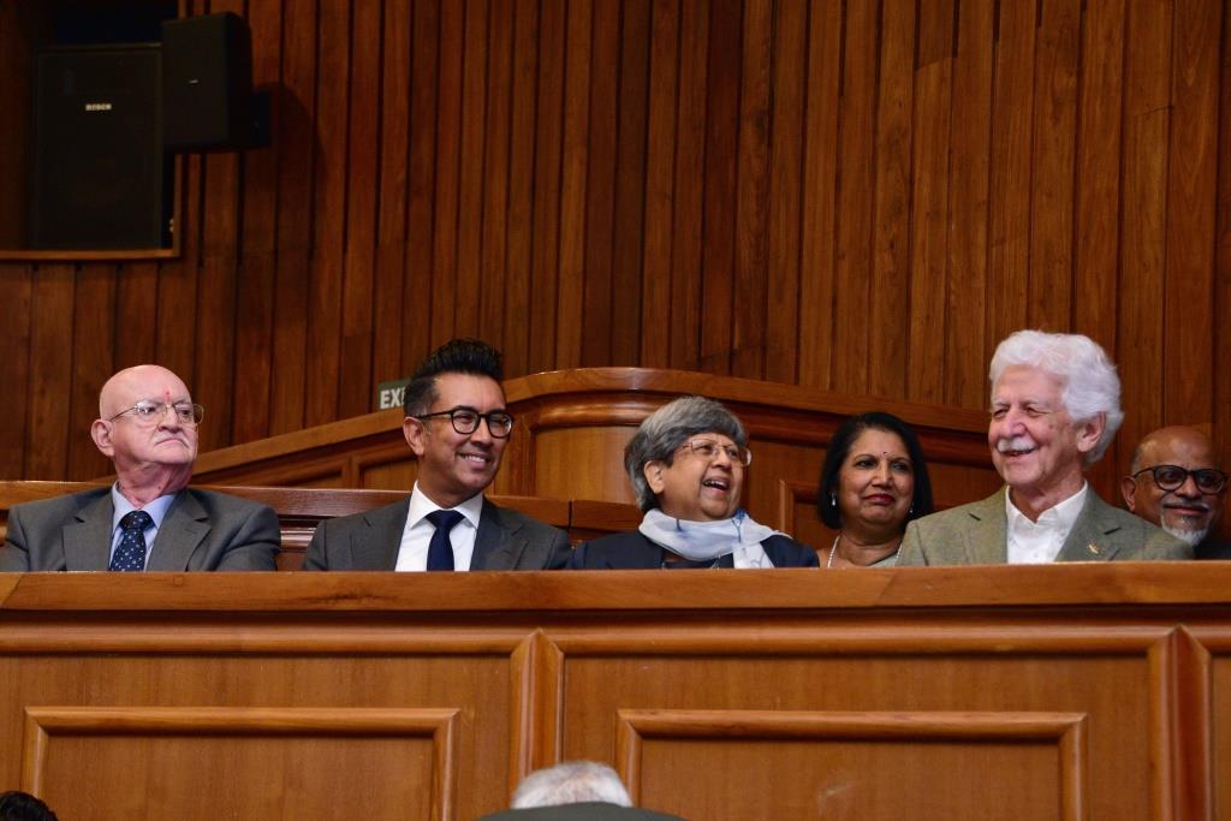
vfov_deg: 16.1
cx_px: 616
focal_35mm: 85
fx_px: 2907
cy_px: 410
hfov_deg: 23.9
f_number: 5.6
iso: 3200
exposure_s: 1/200
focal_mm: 85
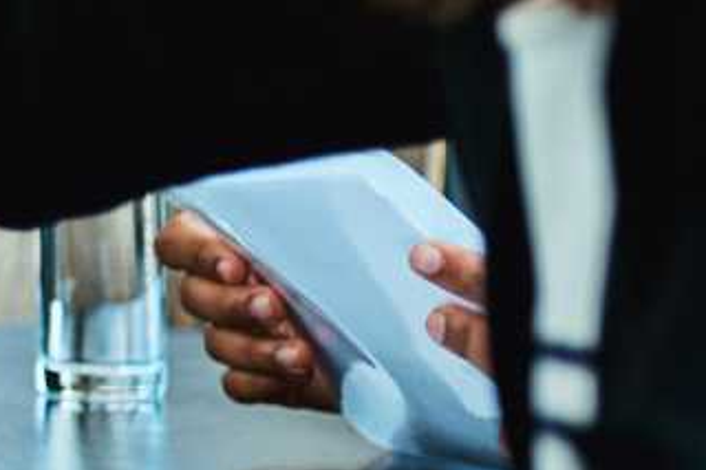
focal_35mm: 224
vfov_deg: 6.1
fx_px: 4390
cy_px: -84
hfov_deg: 7.9
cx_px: -1408
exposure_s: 1/320
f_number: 2.2
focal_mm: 35
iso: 200
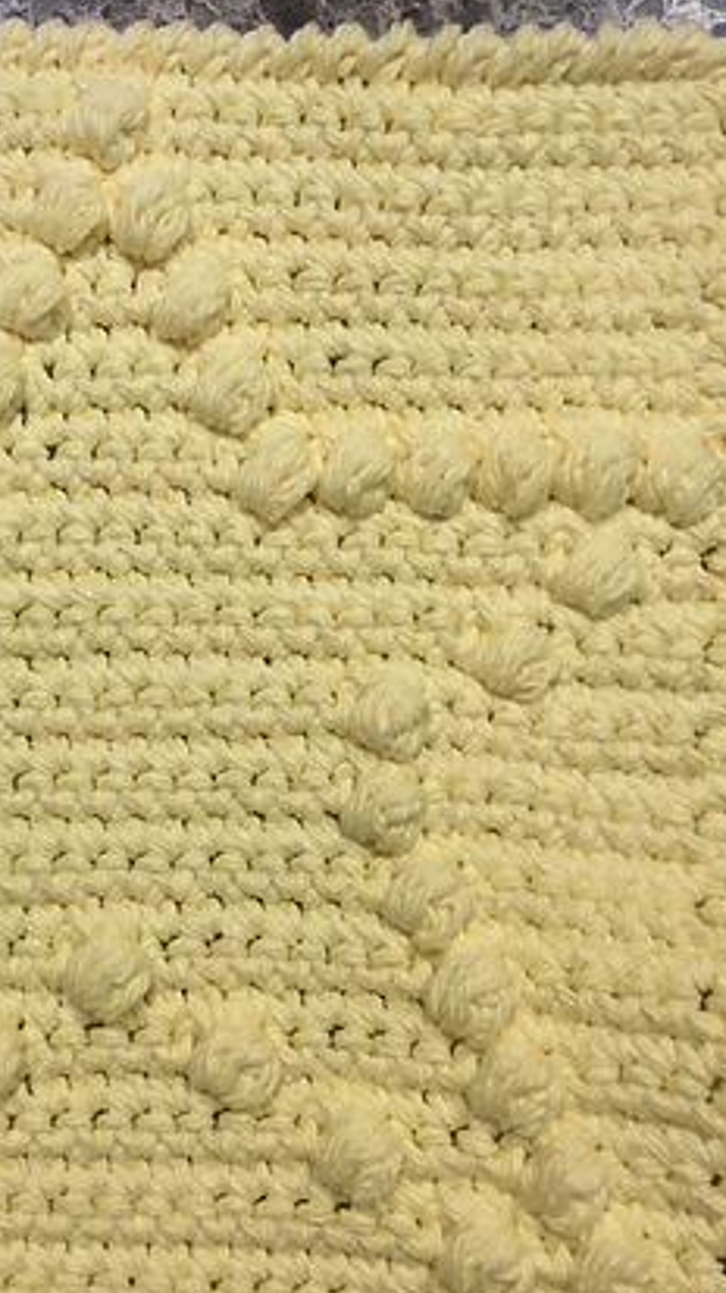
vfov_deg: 42.1
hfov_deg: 23.8
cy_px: 661
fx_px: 1679
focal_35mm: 49
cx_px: 94
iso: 50
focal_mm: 4.15
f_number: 2.2
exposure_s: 1/30
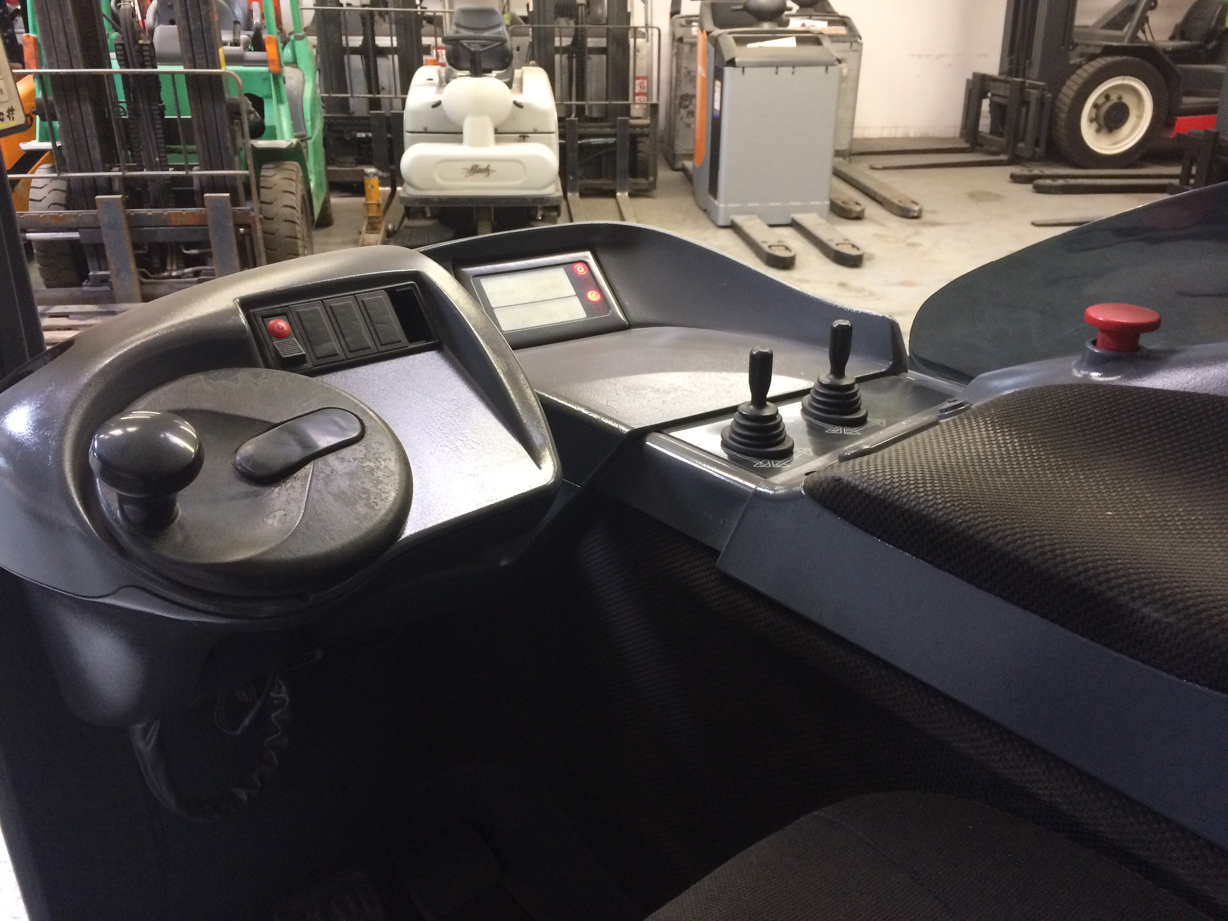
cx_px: 614
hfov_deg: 61.7
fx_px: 1029
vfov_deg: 48.2
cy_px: 460
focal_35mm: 29
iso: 250
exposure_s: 1/33
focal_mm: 4.15
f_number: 2.2
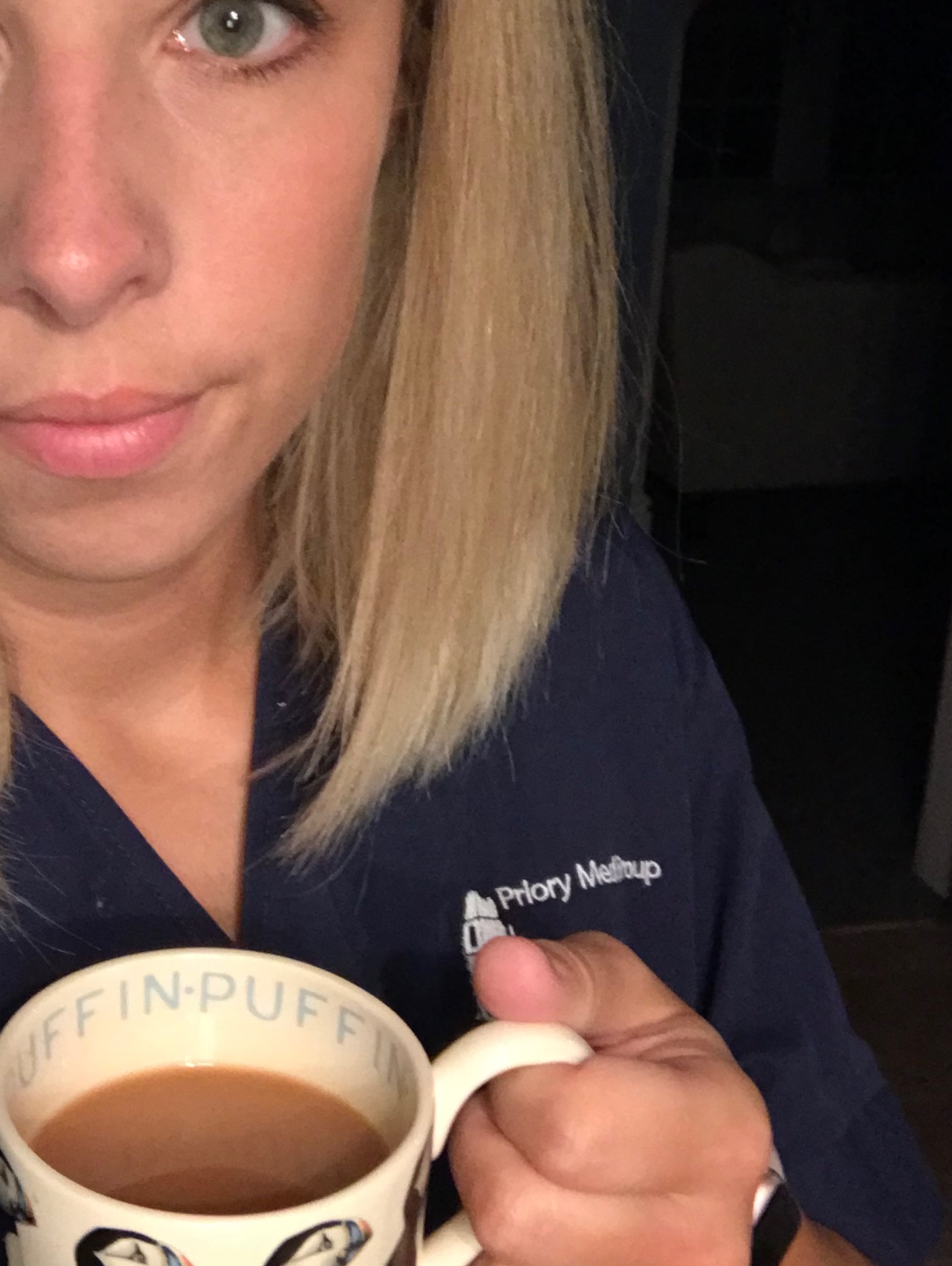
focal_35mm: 53
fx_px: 1941
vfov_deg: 36.1
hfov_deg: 27.0
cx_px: 179
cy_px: 560
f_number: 2.2
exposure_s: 1/20
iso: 160
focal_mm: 2.87
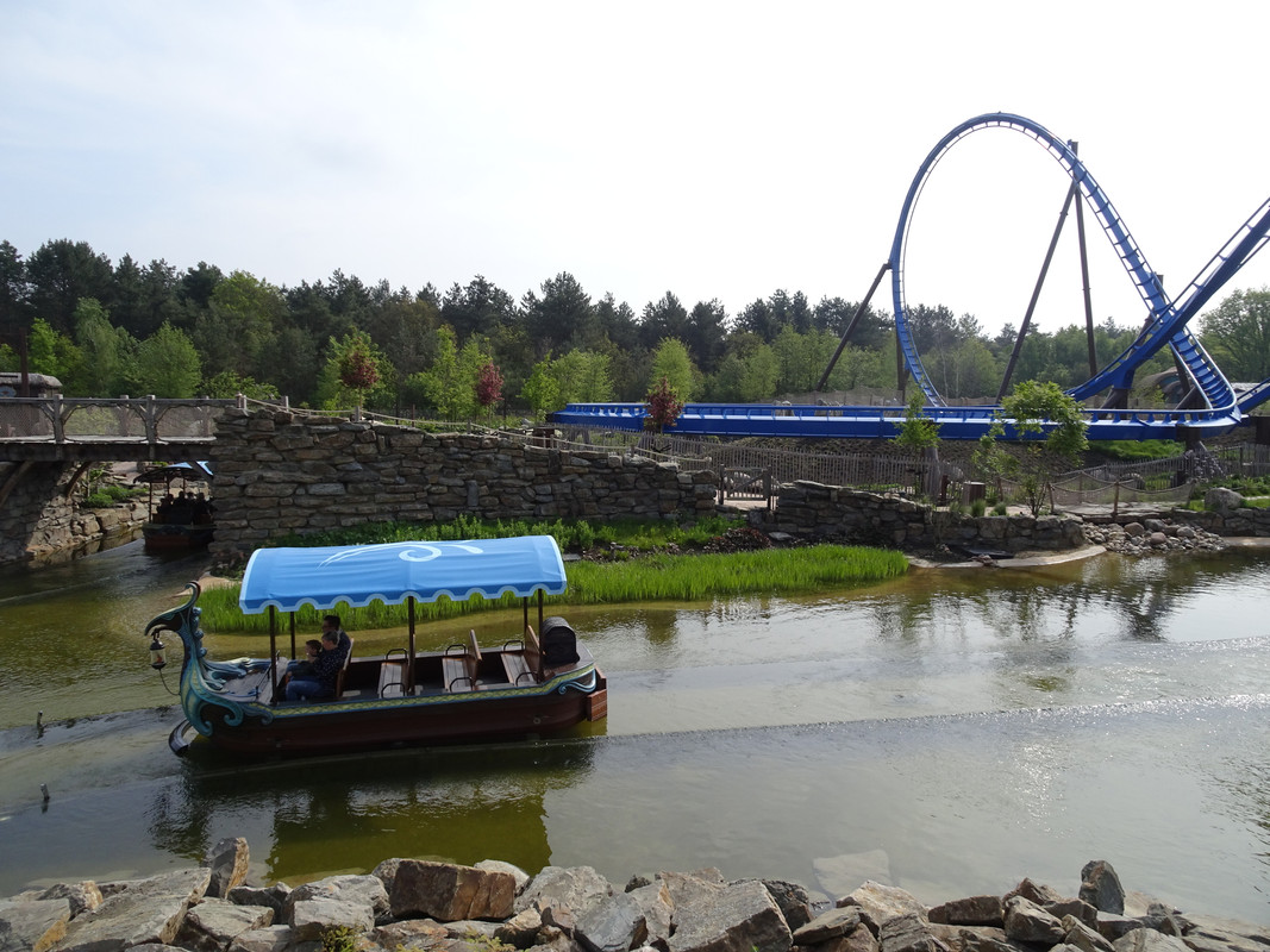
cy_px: 476
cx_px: 635
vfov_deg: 56.8
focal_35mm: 24
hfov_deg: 71.6
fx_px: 880
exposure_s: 1/800
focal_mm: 4.1
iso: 80
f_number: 3.5
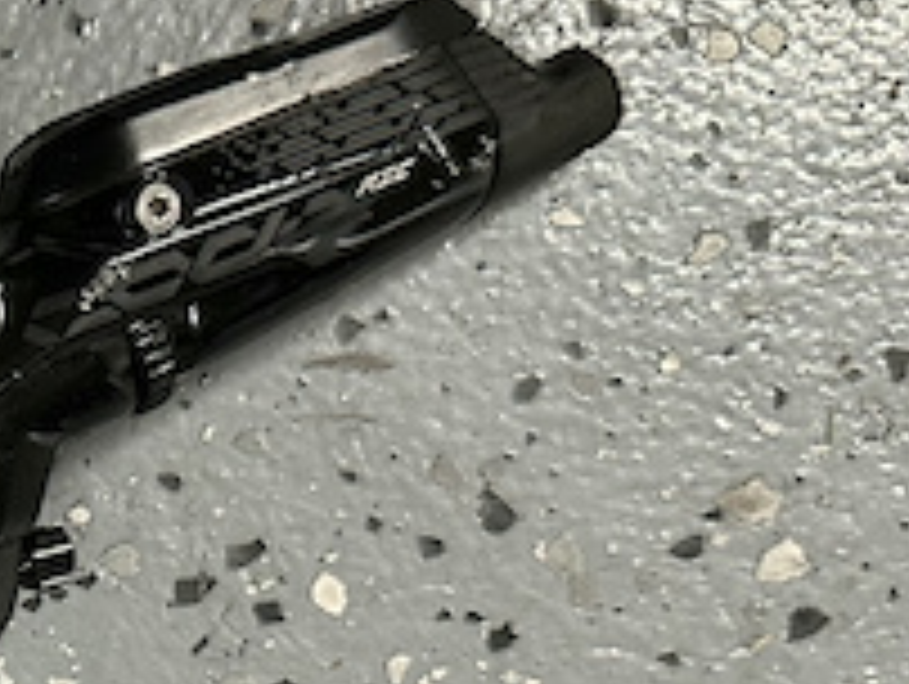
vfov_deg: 14.9
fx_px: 2498
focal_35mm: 95
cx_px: -495
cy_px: 868
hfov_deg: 18.1
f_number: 1.78
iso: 320
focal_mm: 6.86
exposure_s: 1/60
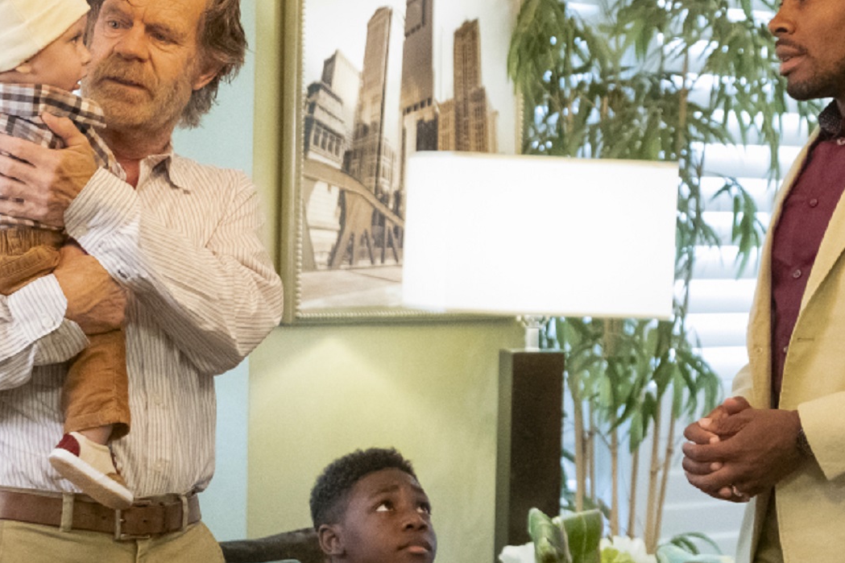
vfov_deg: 9.5
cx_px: 619
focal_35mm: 145
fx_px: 3403
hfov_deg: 14.1
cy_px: 293
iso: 10000
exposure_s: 1/125
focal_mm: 50
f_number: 2.8
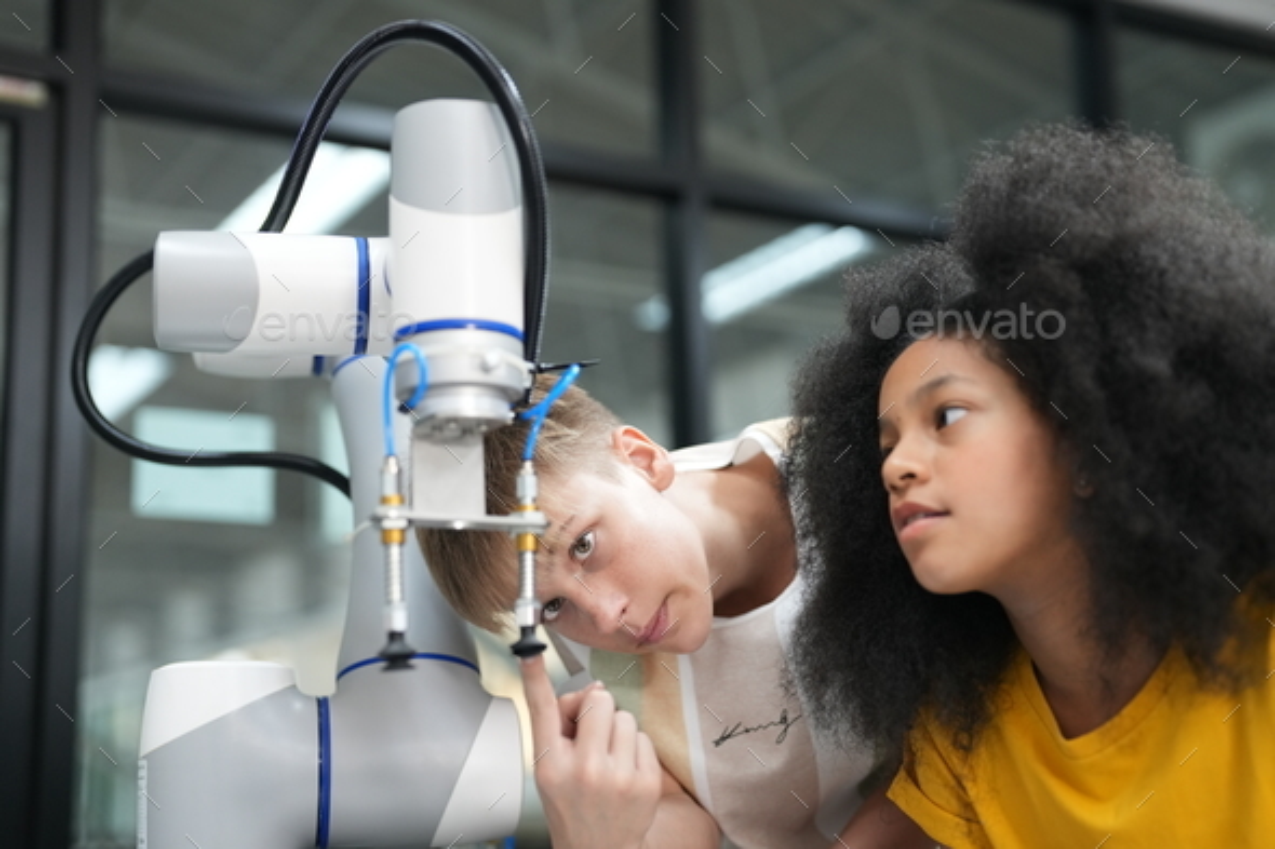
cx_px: 638
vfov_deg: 27.0
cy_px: 424
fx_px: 1770
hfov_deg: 39.6
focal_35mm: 50
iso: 1000
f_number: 1.8
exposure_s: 1/193
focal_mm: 50
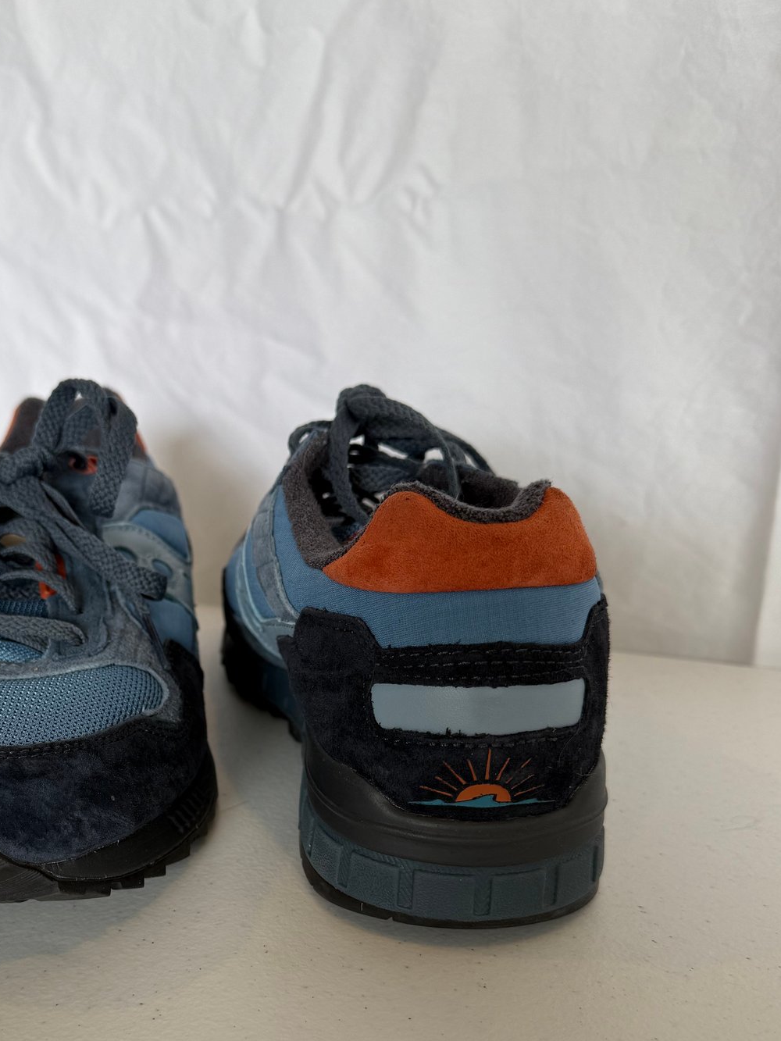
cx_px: 224
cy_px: 711
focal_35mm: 36
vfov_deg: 50.2
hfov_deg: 38.9
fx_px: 1083
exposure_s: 1/121
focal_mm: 6.76
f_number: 1.78
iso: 64
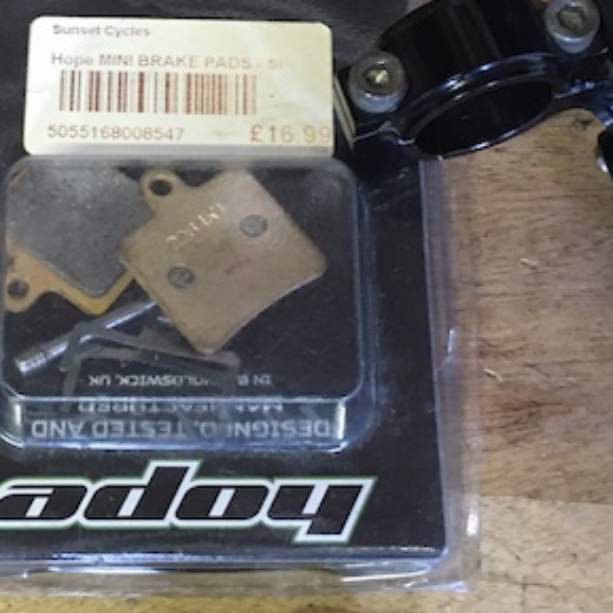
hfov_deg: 24.1
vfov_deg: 24.2
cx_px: 170
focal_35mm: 71
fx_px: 1422
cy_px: 225
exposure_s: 1/25
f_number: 2.2
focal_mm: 4.15
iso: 200
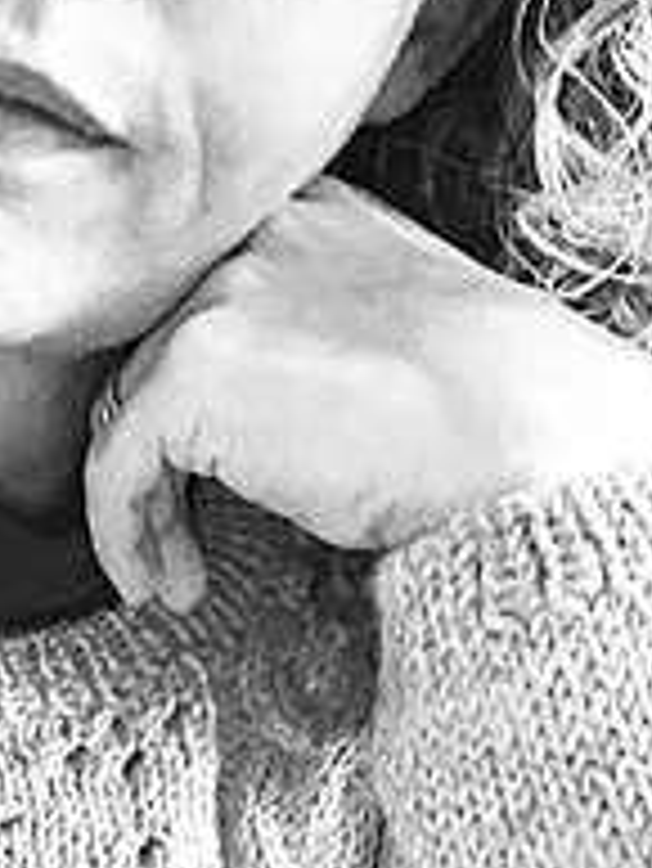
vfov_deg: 21.9
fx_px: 2082
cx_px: 47
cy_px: 1021
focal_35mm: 83
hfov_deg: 17.5
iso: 320
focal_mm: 2.87
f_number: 2.2
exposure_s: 1/30
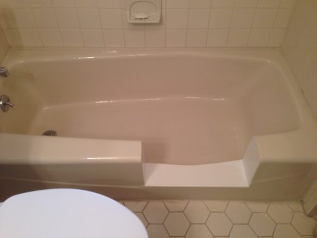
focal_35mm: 33
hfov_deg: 55.4
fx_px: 302
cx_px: 158
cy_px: 119
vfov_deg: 42.9
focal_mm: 4.12
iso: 80
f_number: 2.4
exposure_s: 1/20
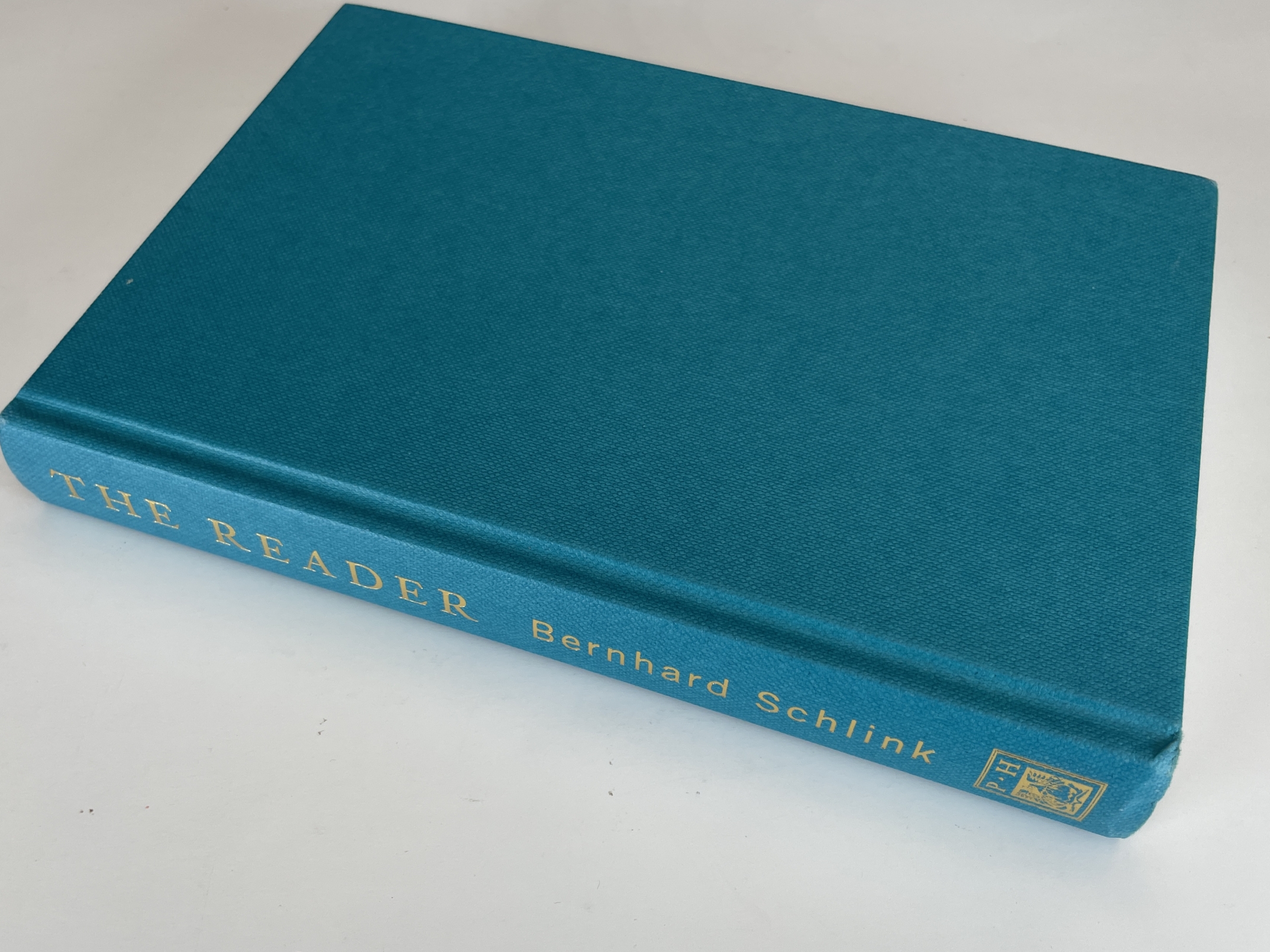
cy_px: 509
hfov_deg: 58.3
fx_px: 1137
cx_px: 606
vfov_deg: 45.4
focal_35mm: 31
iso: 32
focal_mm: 4.2
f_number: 1.6
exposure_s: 1/108
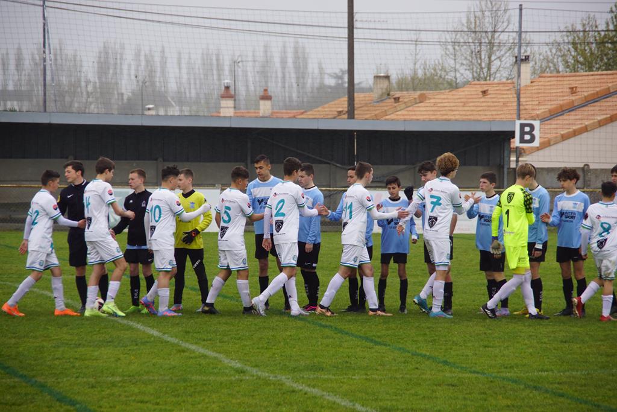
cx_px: 308
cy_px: 206
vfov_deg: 6.8
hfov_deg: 10.2
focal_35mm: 202
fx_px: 3471
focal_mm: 135
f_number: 6.3
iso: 125
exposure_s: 1/250
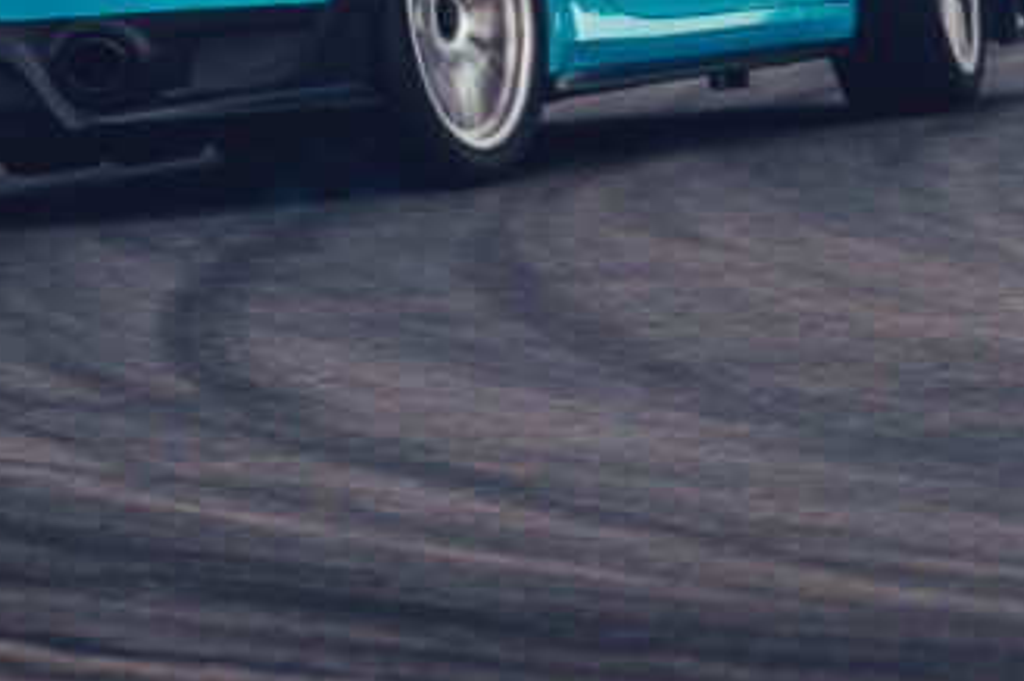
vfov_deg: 2.2
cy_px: -20
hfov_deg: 3.3
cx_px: 549
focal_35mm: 619
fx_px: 17589
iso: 100
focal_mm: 198
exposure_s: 1/125
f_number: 5.6
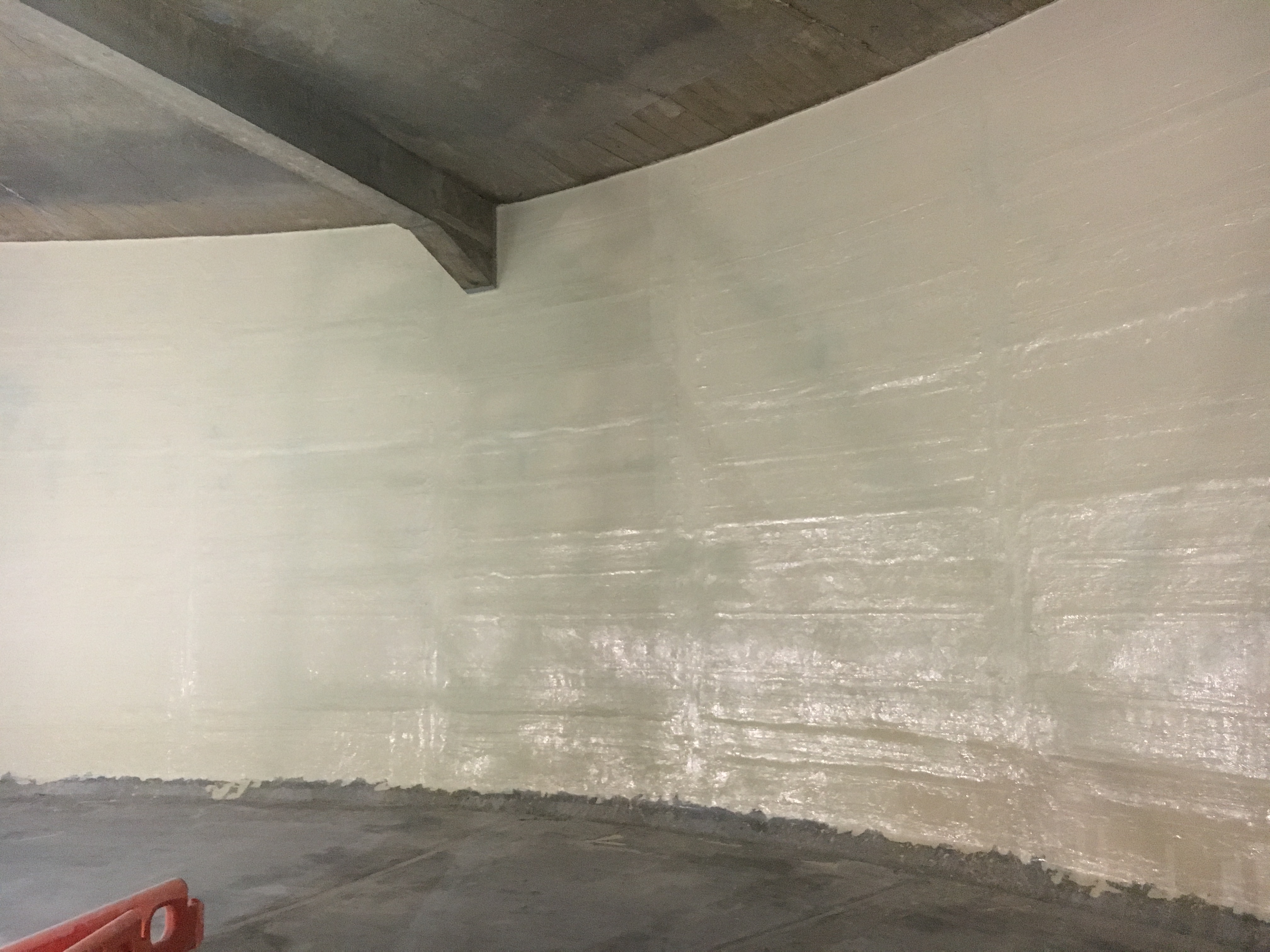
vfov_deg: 48.2
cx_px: 635
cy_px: 476
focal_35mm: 29
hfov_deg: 61.7
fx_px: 1064
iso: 320
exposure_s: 1/17
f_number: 2.2
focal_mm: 4.15
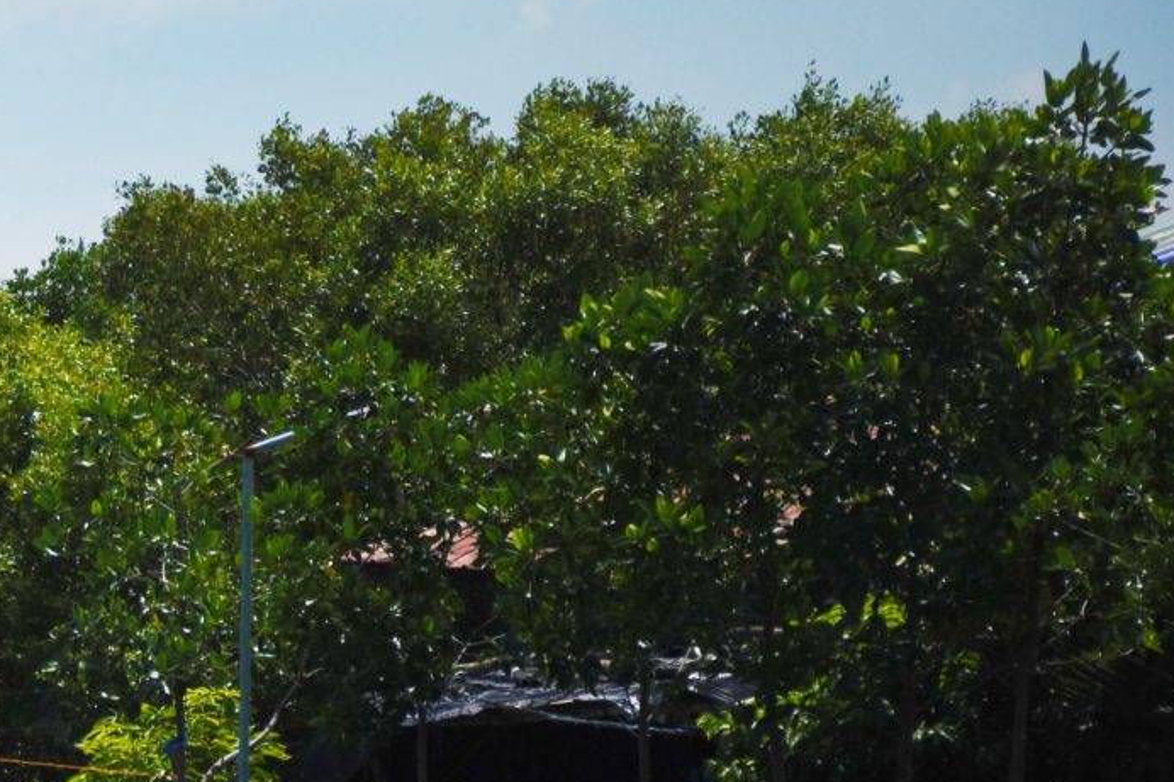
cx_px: -443
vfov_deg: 3.6
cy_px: 947
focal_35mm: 377
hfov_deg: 5.4
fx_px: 12306
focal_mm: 85
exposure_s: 1/6400
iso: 250
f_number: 5.3
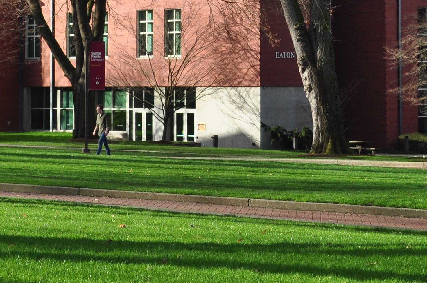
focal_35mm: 175
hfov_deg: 11.7
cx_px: 301
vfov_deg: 7.7
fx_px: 2073
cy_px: -97
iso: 200
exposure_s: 1/250
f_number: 8
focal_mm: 40
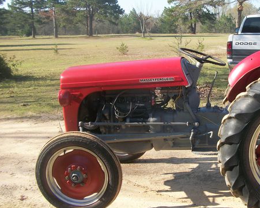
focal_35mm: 48
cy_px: 108
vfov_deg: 31.4
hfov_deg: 37.8
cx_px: 195
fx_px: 369
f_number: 8.8
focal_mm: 5.7
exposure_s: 1/80
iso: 80
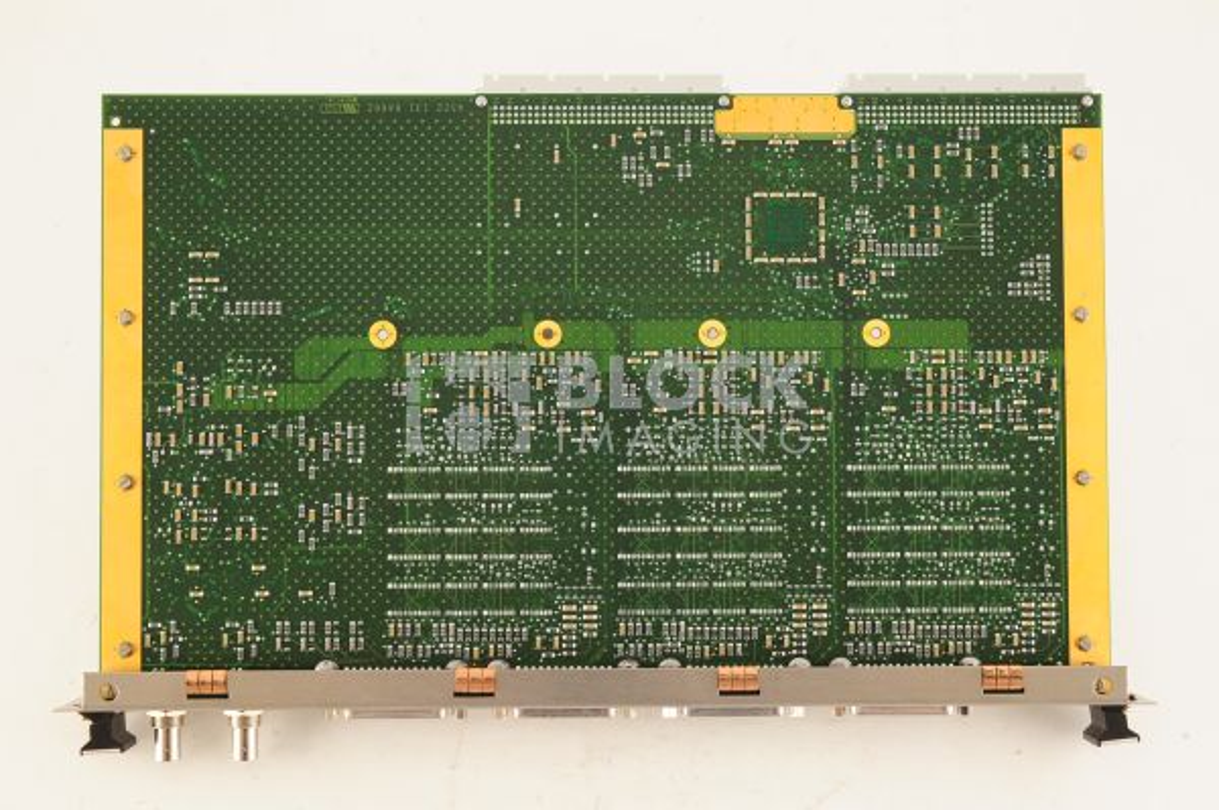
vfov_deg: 26.9
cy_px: 405
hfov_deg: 39.6
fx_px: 1692
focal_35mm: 50
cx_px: 610
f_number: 11
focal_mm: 50
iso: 1600
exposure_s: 1/160
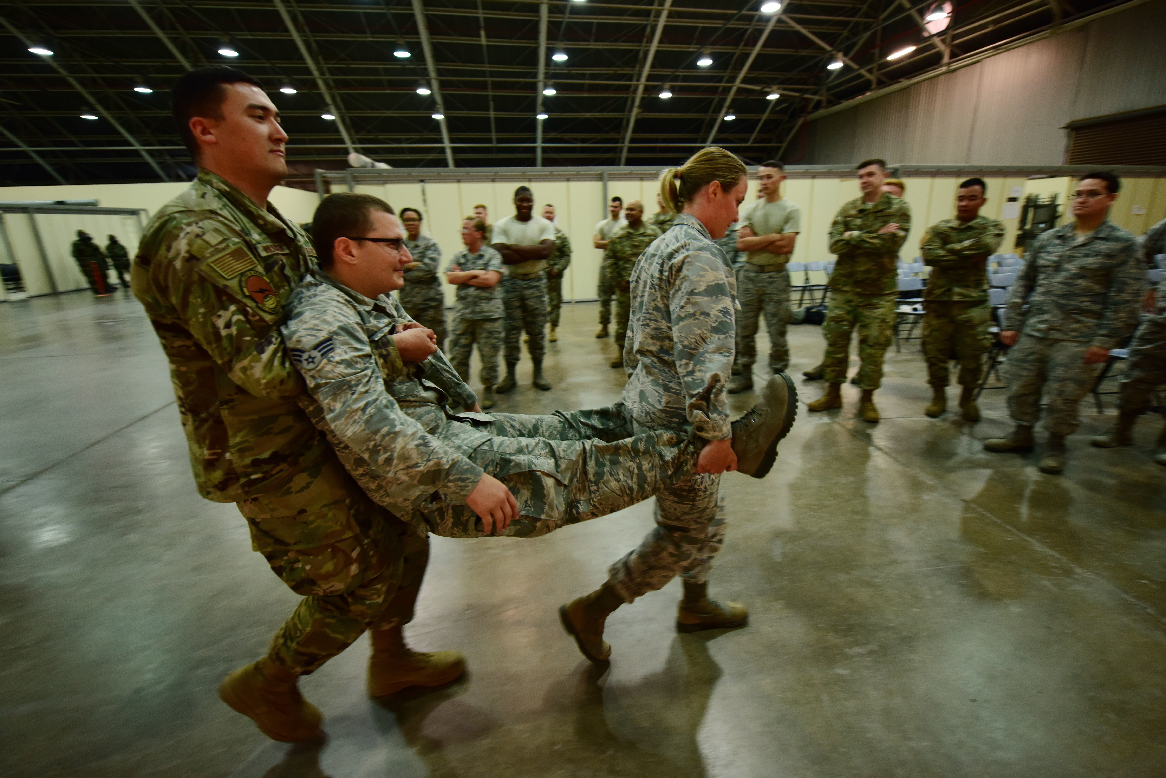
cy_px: 389
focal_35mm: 15
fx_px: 486
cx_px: 583
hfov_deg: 100.4
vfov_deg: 77.4
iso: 1000
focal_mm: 15
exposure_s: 1/60
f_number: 2.8
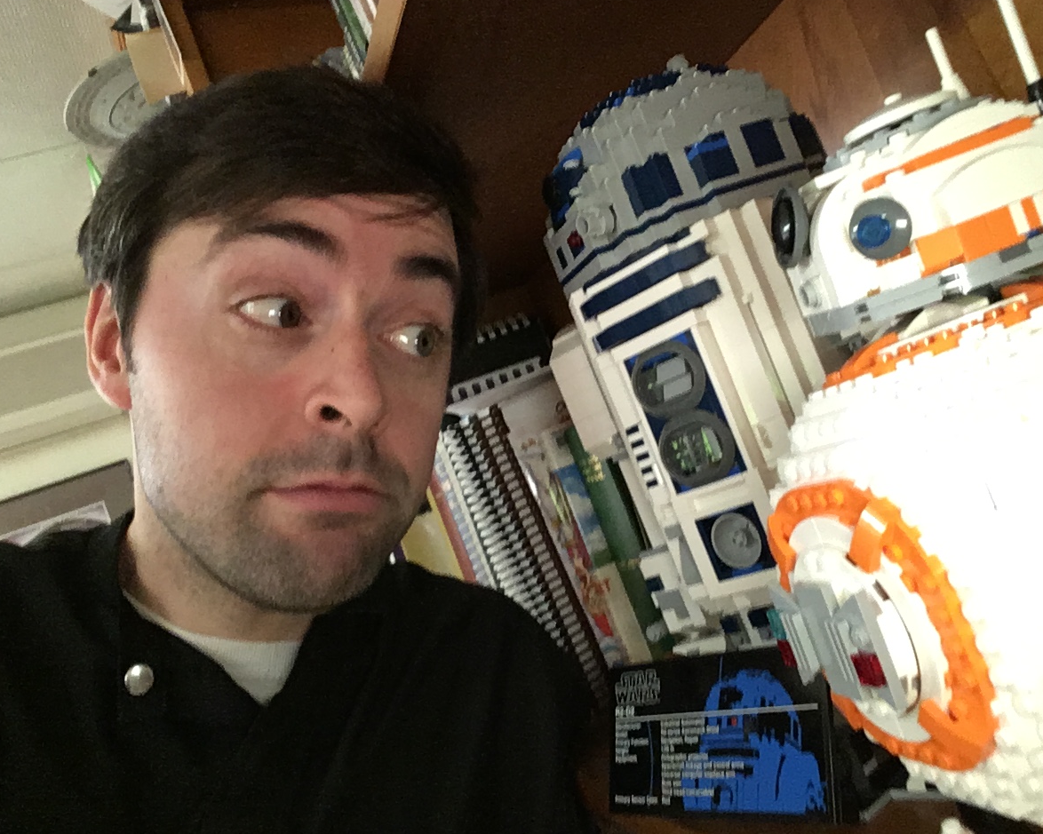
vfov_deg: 44.5
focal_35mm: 33
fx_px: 1019
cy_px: 413
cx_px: 552
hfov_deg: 54.2
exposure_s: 1/20
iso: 400
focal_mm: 2.15
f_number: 2.4
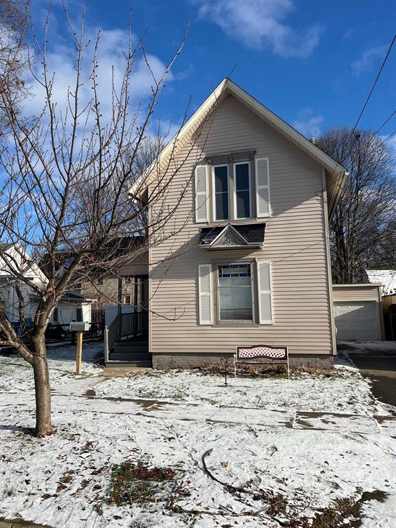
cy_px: 264
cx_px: 198
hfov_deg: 53.1
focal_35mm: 26
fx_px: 397
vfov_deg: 67.3
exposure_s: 1/5882
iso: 50
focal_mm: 5.7
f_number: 1.5
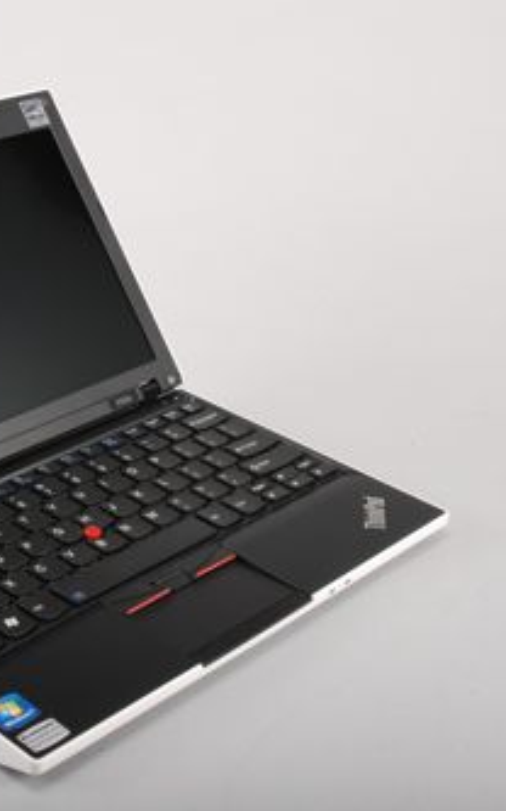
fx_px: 1474
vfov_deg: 30.7
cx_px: 66
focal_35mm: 67
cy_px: 406
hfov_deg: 19.2
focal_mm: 29
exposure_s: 1/200
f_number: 18
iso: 200
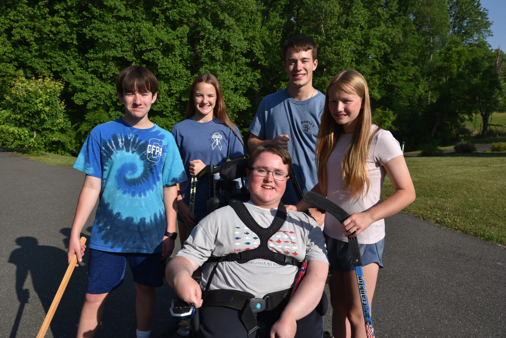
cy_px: 169
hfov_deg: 60.3
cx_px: 253
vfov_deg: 42.4
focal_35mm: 31
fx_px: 436
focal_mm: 31
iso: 200
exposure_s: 1/400
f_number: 10
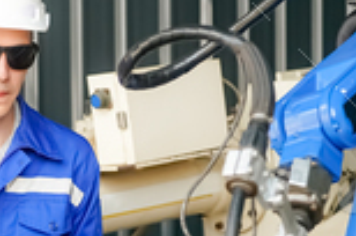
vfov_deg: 7.1
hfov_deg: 10.7
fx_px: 1895
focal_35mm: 192
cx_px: 88
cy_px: 304
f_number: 2.8
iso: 200
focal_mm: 50
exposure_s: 1/320
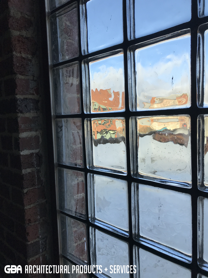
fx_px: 224
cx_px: 104
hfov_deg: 49.7
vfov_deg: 63.4
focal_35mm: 28
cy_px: 139
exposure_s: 1/684
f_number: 1.8
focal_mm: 3.99
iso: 20
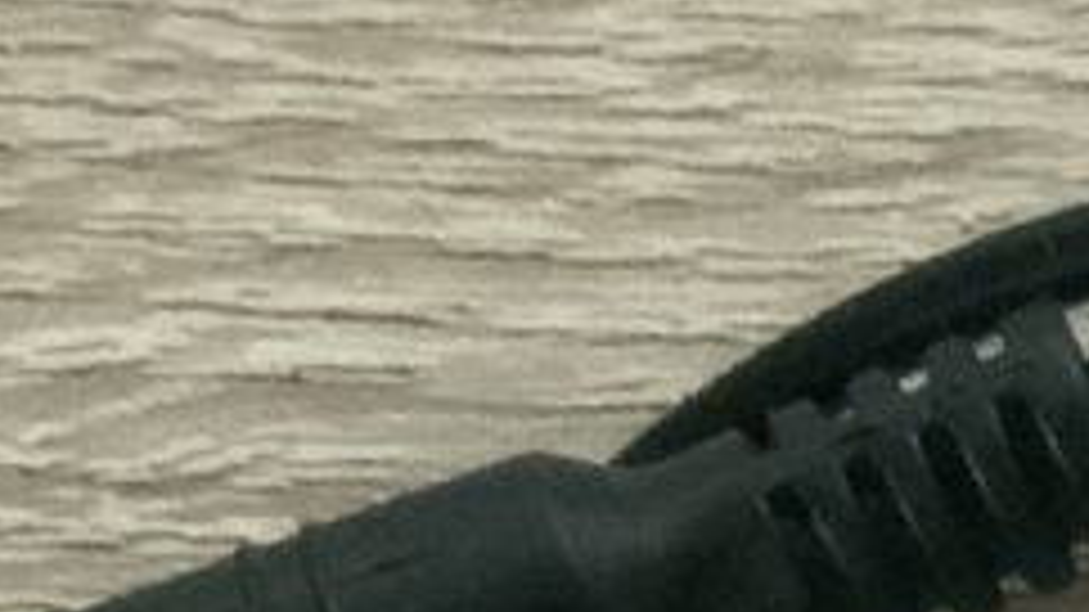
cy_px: 1660
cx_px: 1980
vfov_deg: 6.2
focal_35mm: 183
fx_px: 5283
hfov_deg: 11.0
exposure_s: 1/30
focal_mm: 3
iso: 320
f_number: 1.8
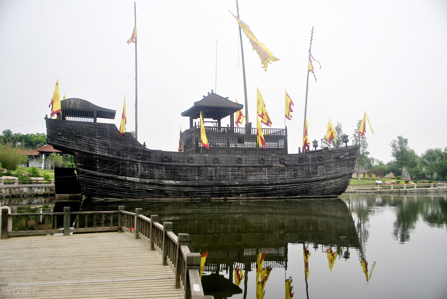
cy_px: 150
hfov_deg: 61.9
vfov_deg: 43.7
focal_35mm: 30
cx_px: 224
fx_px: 373
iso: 100
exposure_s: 1/50
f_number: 4
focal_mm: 20
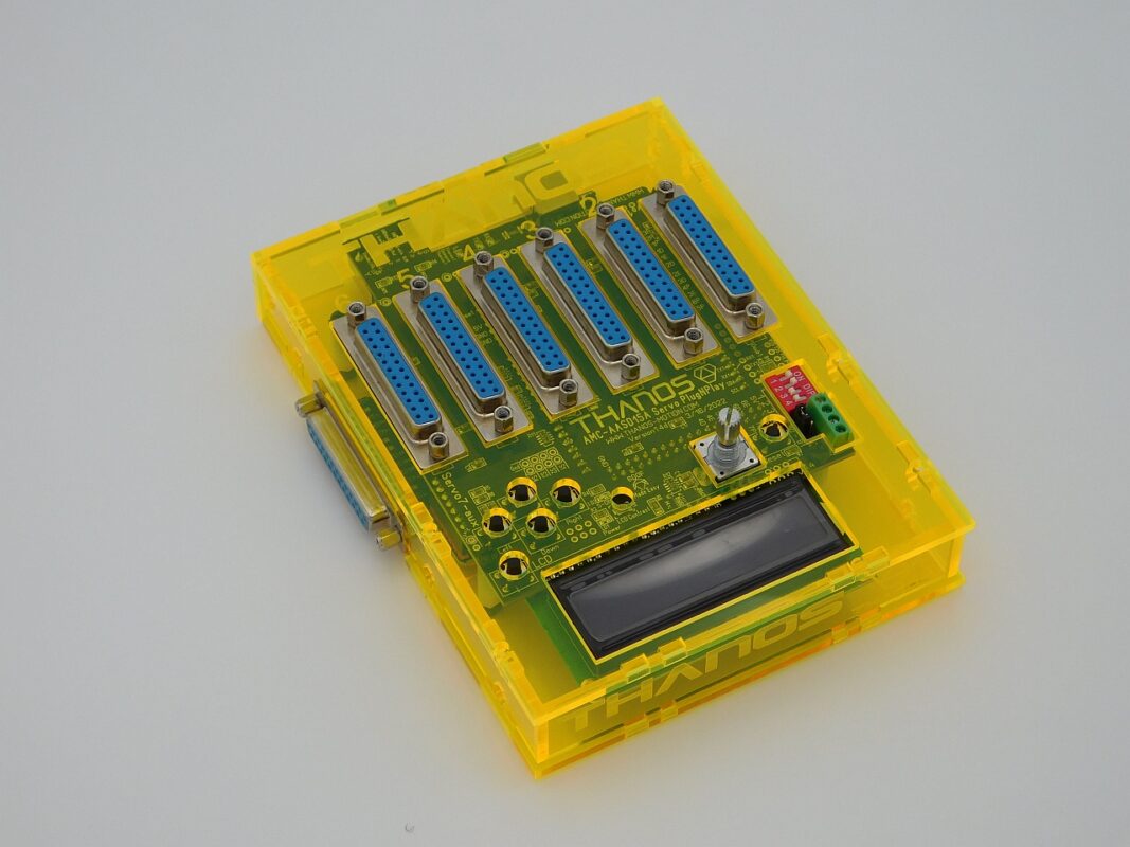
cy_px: 424
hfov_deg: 21.5
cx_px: 565
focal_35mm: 91
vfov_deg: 16.2
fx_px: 2970
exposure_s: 1/320
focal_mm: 16.1
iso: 125
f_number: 4.5
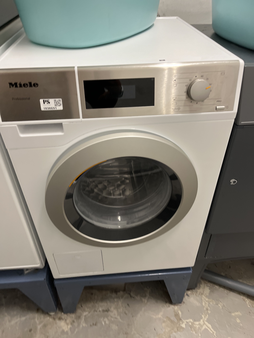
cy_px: 169
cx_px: 127
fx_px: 254
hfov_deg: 53.1
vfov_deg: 67.3
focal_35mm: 26
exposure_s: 1/50
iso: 125
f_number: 1.6
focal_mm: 5.1
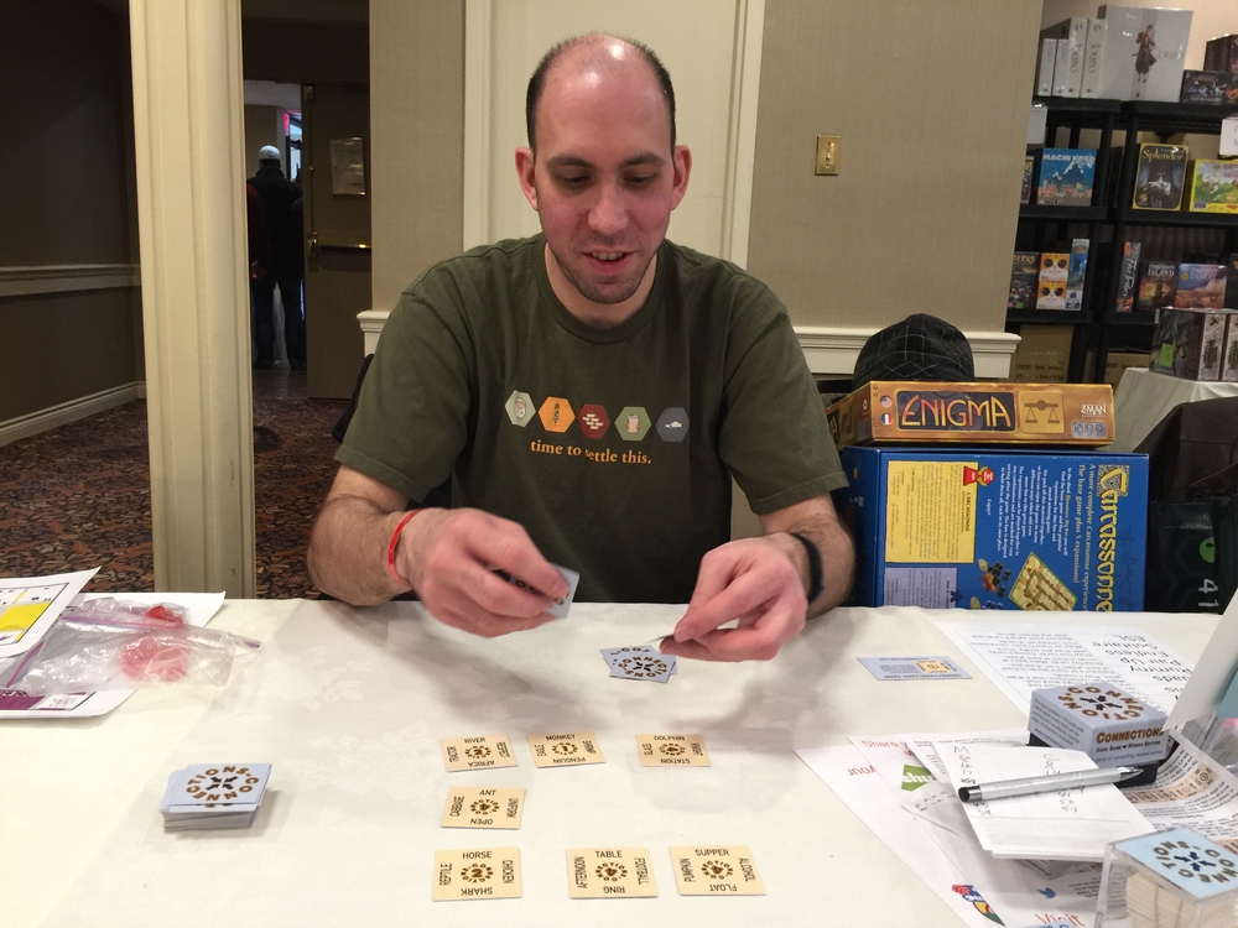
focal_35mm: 29
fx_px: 1037
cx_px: 619
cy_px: 464
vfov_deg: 48.2
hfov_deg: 61.7
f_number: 2.2
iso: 50
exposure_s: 1/15
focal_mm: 4.15
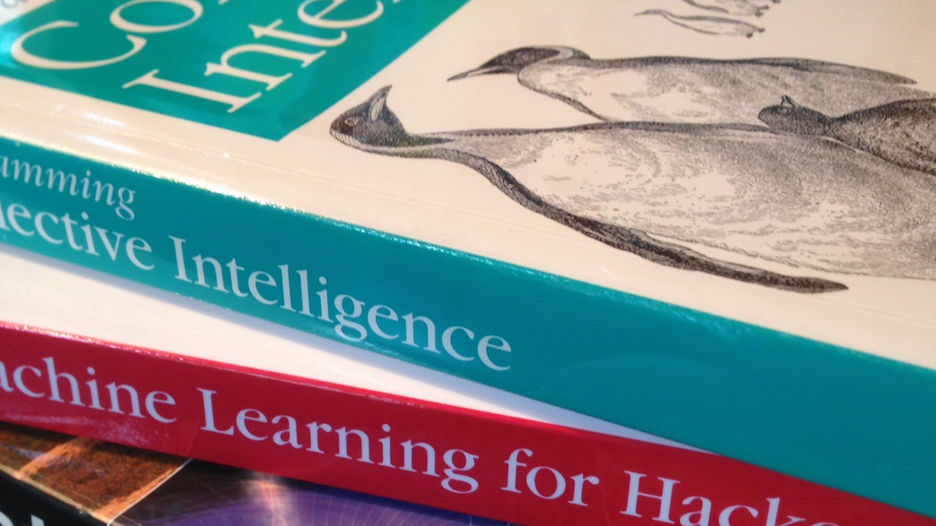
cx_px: 492
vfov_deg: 23.8
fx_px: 1241
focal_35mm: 50
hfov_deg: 41.3
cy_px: 353
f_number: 2.4
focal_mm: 4.12
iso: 80
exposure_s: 1/20
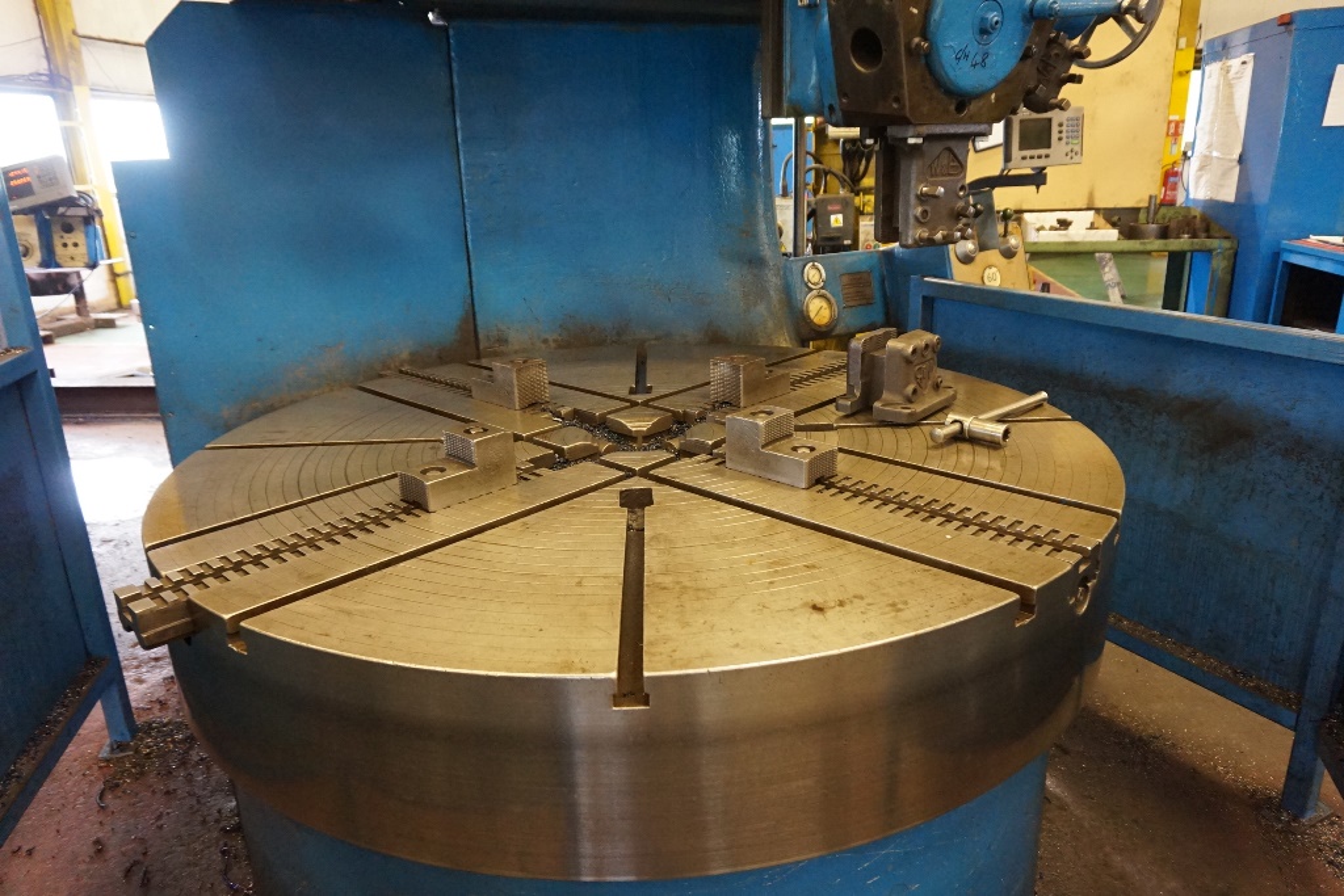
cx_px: 672
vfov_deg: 53.1
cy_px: 448
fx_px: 896
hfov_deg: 73.7
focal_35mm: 24
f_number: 3.5
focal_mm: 16
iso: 3200
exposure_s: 1/30
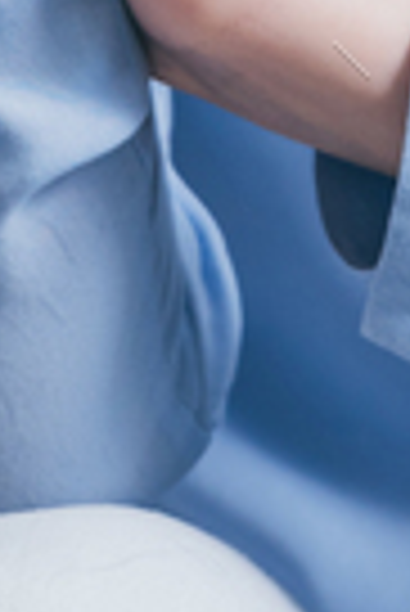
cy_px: -338
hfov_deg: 1.1
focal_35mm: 1302
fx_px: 22184
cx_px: 644
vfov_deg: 1.6
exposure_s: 1/200
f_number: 3.2
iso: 250
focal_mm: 200
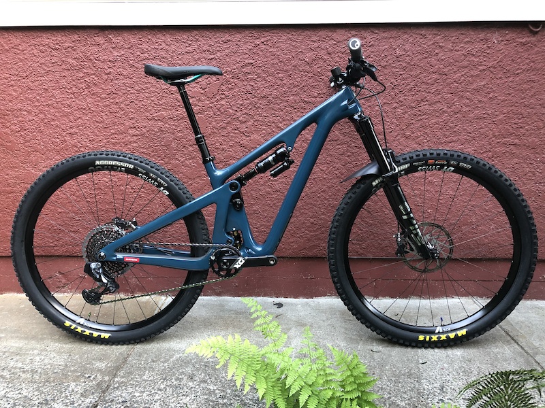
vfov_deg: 49.7
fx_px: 441
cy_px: 204
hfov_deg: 63.4
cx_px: 272
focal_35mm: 28
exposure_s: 1/15
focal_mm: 4
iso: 64
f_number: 1.8
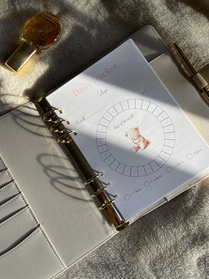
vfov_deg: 67.3
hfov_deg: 53.1
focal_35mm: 26
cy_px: 140
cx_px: 104
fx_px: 209
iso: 32
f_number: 1.8
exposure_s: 1/858
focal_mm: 4.25
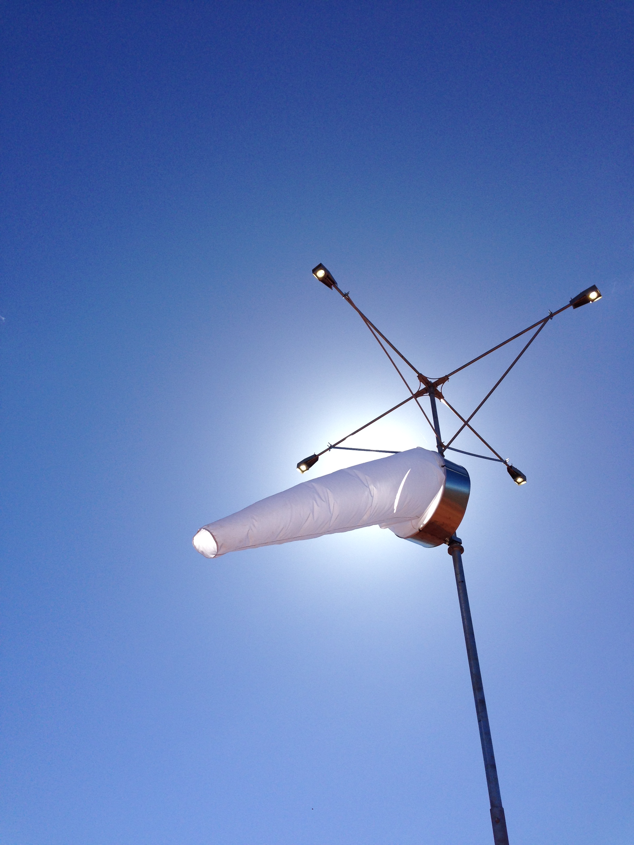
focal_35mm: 33
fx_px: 806
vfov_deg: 55.4
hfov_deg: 42.9
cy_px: 422
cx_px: 317
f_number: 2.4
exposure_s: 1/2584
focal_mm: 4.12
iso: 50
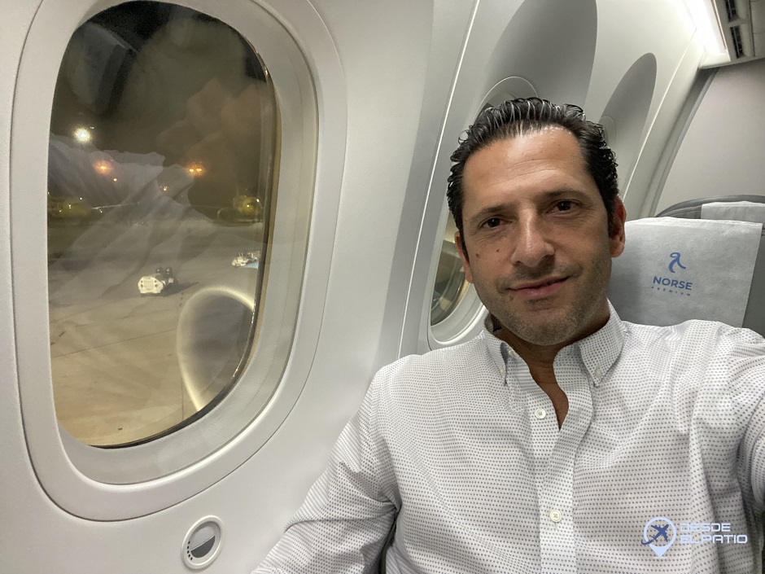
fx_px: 508
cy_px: 287
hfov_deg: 73.9
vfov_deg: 58.9
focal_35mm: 23
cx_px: 382
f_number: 2.2
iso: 640
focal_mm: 2.71
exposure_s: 1/28
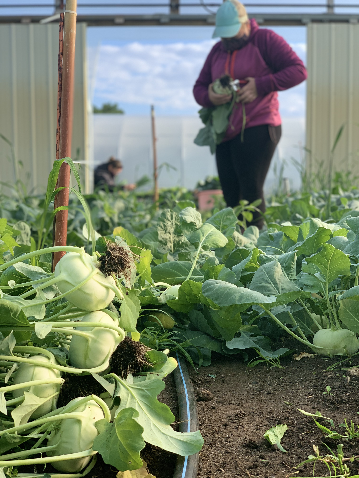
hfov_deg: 28.0
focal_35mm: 52
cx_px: 180
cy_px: 239
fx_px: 719
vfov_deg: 36.8
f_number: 2.4
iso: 16
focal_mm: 6
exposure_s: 1/480
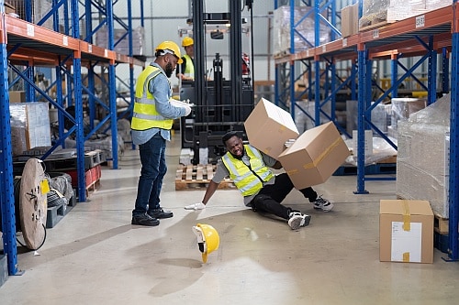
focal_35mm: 50
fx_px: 637
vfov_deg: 27.0
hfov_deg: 39.6
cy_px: 152
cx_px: 230
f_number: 1.2
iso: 640
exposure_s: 1/200
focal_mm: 50
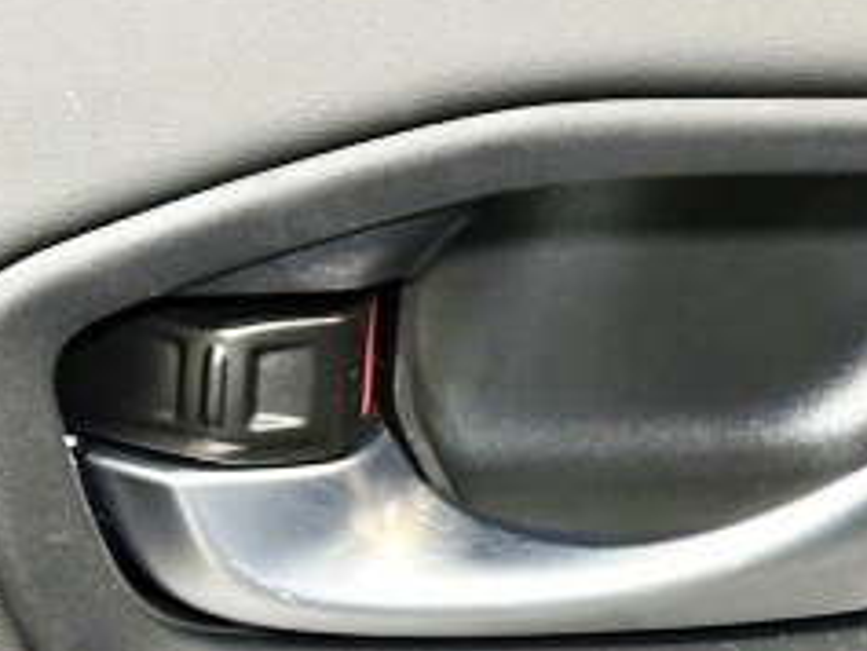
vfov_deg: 7.0
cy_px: 1057
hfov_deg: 9.5
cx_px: 852
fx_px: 5187
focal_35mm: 207
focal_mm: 6.86
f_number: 1.78
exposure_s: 1/24
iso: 640
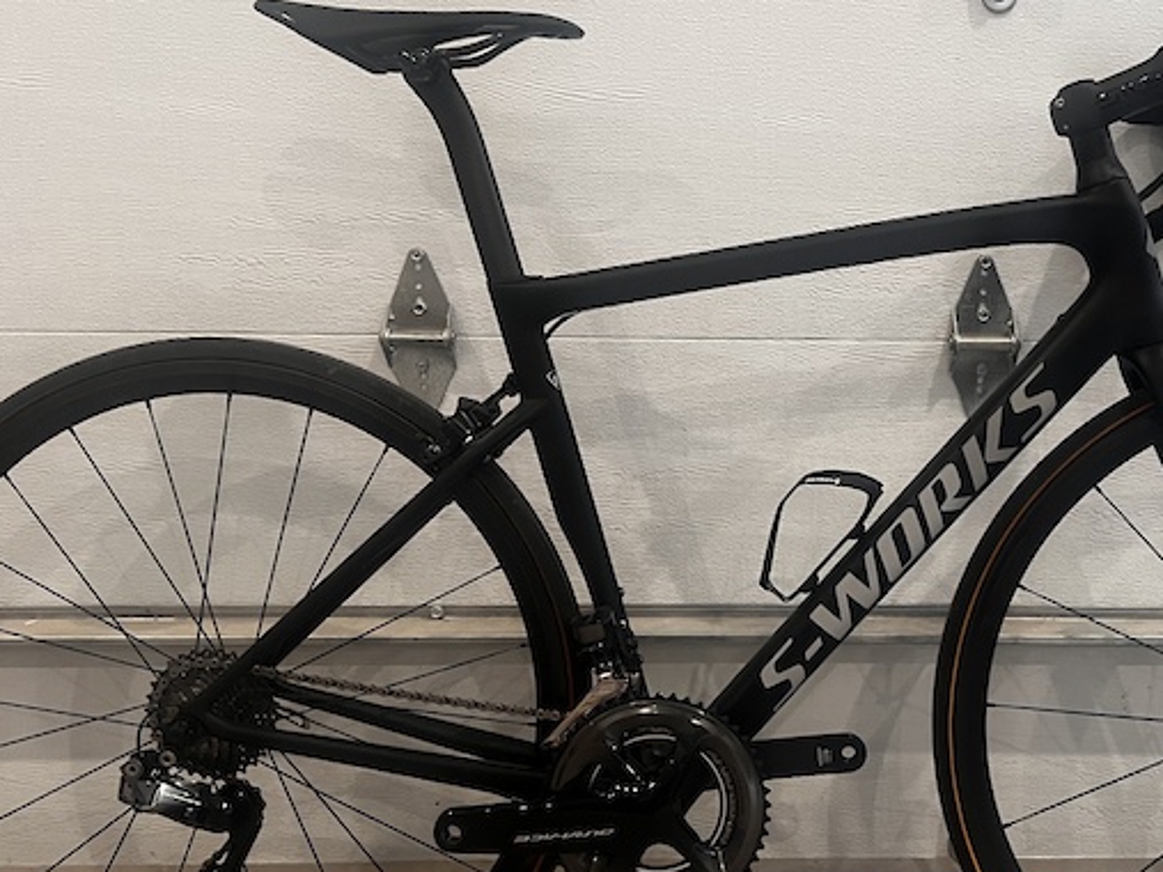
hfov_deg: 44.9
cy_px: 452
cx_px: 798
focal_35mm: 41
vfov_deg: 35.1
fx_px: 1377
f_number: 1.5
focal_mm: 5.7
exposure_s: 1/60
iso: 320
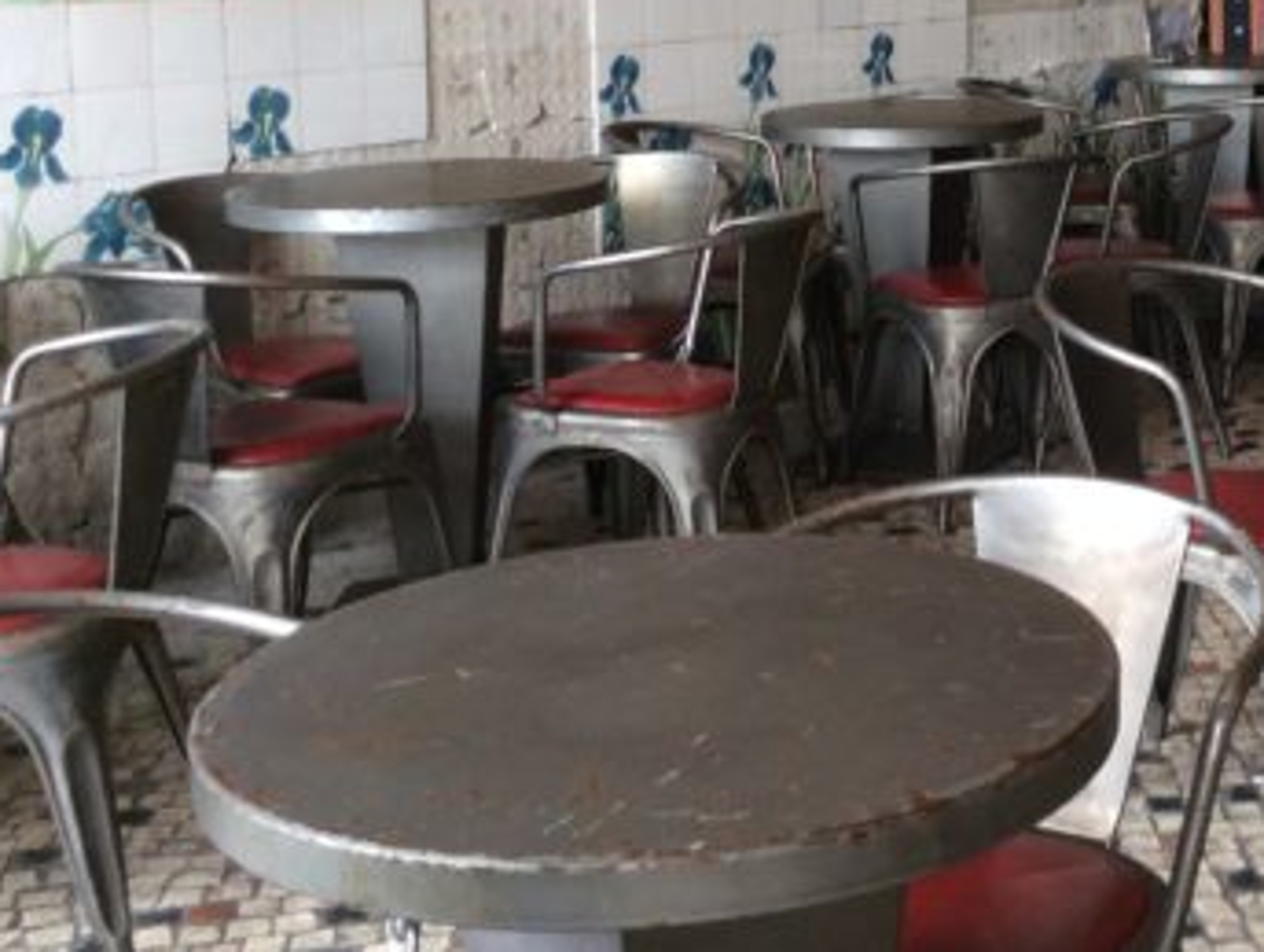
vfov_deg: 22.9
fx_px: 2304
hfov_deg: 29.7
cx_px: 1084
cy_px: 138
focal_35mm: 63
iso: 50
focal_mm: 3.3
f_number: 2.4
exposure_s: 1/25
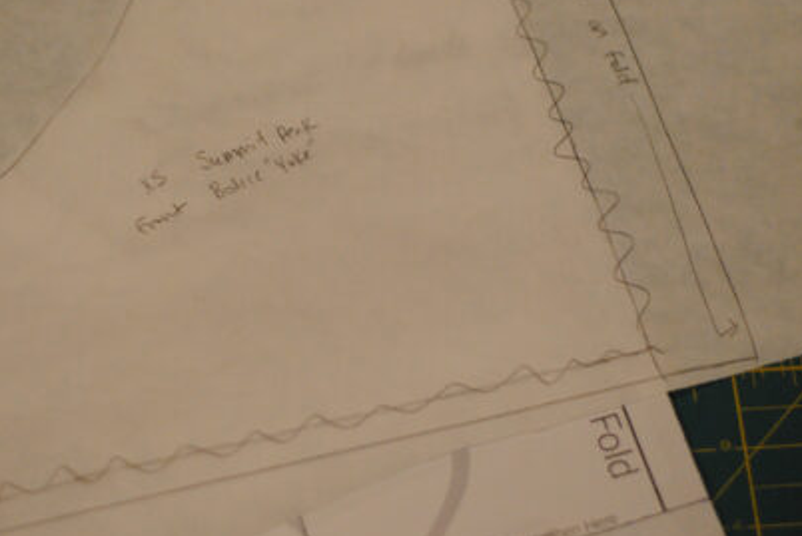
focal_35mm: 112
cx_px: 309
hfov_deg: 18.2
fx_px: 2498
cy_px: 199
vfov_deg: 12.3
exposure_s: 1/500
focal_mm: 50
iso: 720
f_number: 2
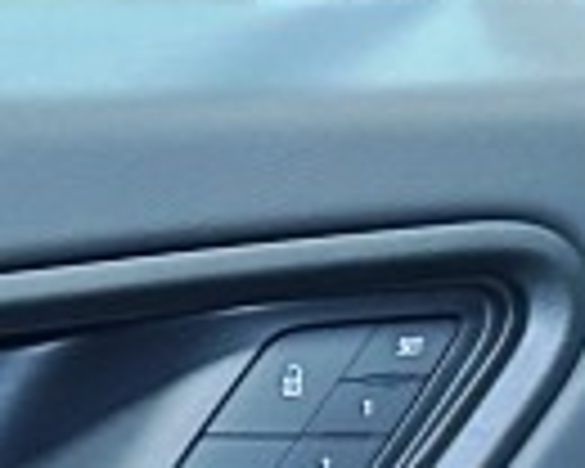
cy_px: 1408
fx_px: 3203
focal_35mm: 185
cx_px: -720
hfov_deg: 9.5
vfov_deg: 7.4
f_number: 1.78
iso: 800
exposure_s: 1/40
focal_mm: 6.86
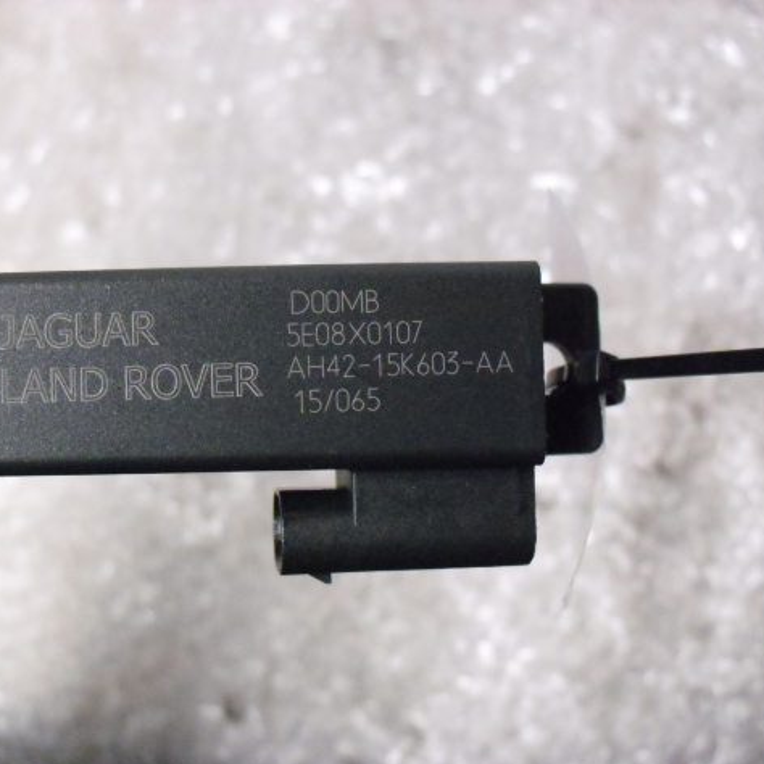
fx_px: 1074
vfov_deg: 39.2
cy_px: 385
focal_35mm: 43
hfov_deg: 39.1
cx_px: 350
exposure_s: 1/125
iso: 800
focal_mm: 6.3
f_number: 3.1
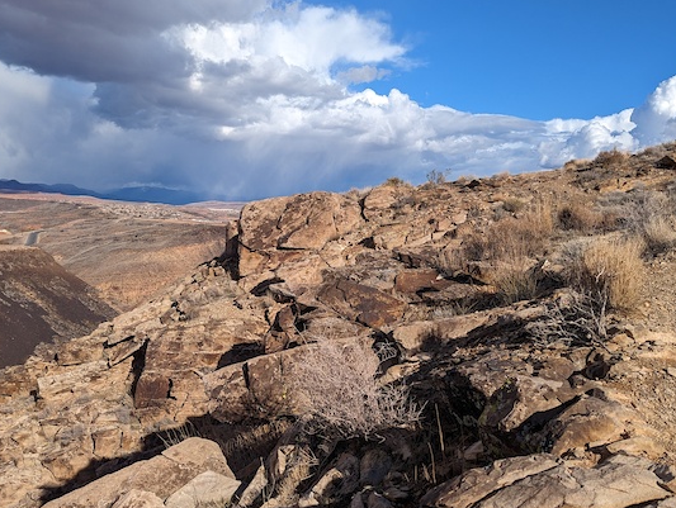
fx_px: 704
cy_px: 271
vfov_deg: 39.7
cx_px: 427
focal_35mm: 36
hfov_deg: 50.7
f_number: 1.85
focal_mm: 6.81
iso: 47
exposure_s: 1/3774
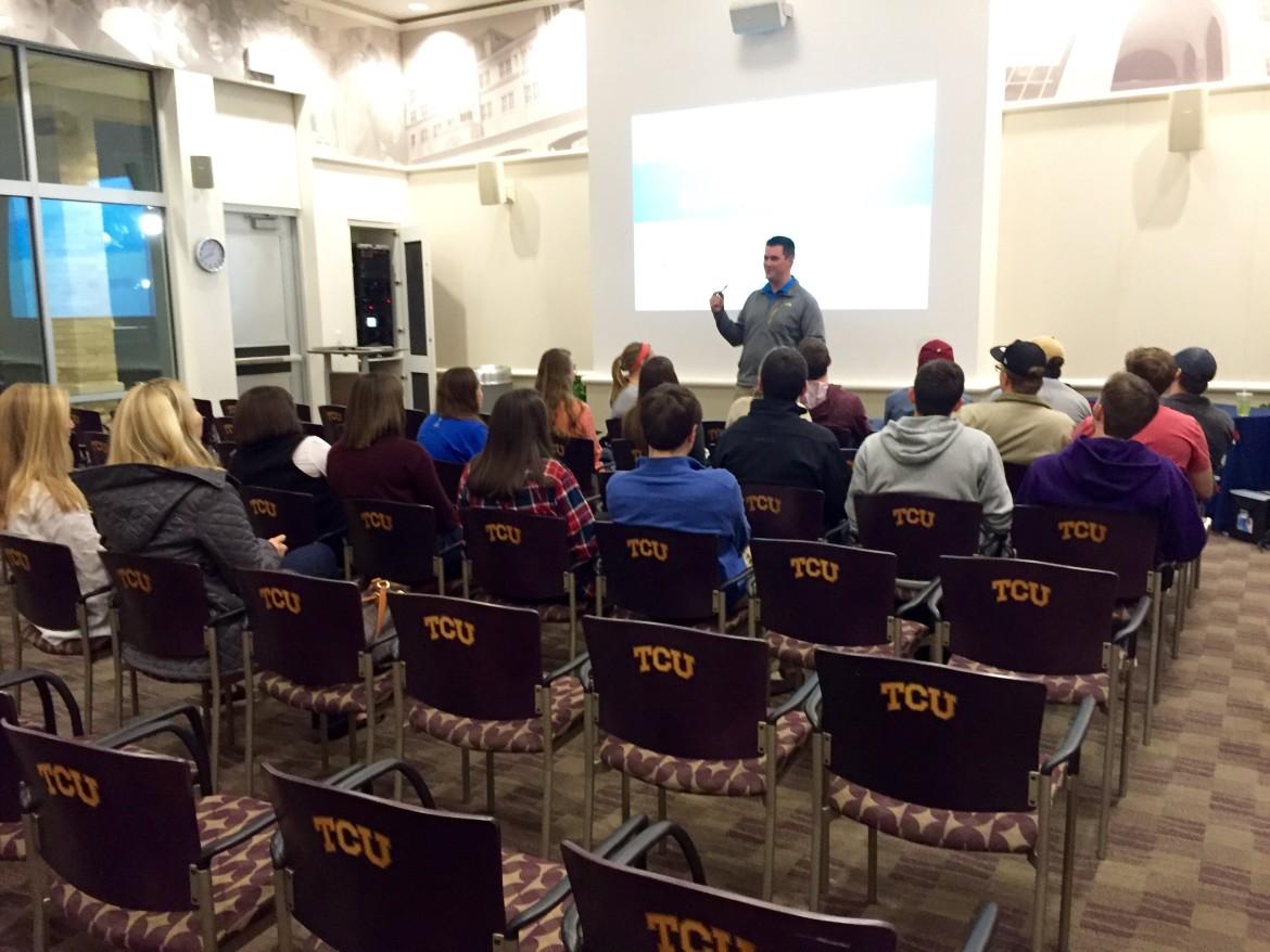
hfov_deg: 61.6
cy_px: 476
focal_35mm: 29
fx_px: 1064
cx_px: 635
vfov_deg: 48.2
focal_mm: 4.15
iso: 250
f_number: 2.2
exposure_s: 1/15
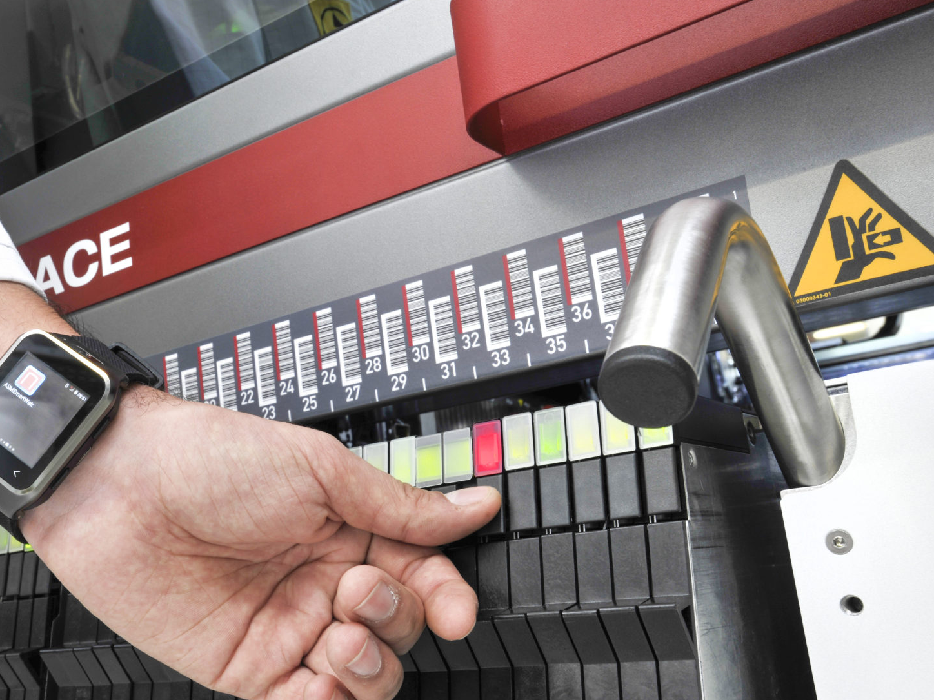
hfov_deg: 52.5
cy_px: 399
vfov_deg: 41.7
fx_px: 917
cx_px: 281
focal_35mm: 34
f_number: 18
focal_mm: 25
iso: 100
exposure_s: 1/1.25
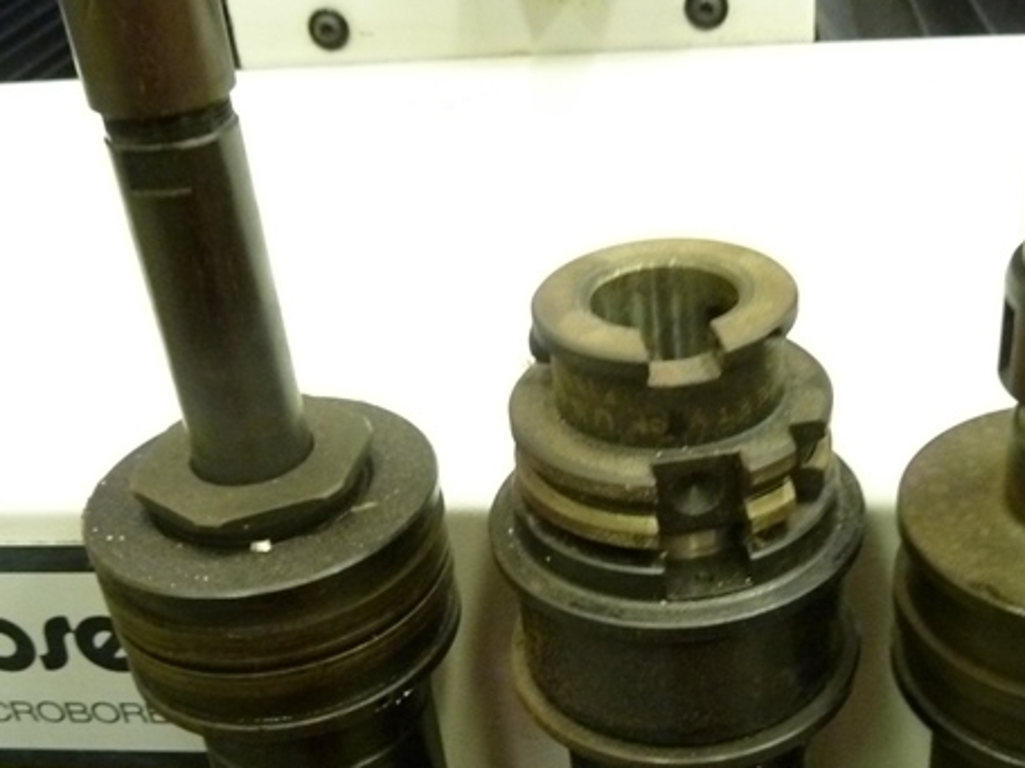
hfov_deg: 42.8
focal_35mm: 44
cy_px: 541
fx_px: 1303
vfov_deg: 32.5
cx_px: 601
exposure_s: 1/8
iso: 400
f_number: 3.3
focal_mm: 4.1
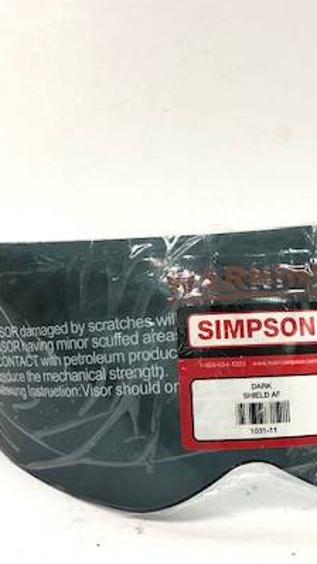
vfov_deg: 42.1
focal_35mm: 49
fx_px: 732
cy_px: 286
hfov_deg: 24.4
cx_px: 164
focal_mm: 4
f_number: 1.8
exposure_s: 1/33
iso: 32
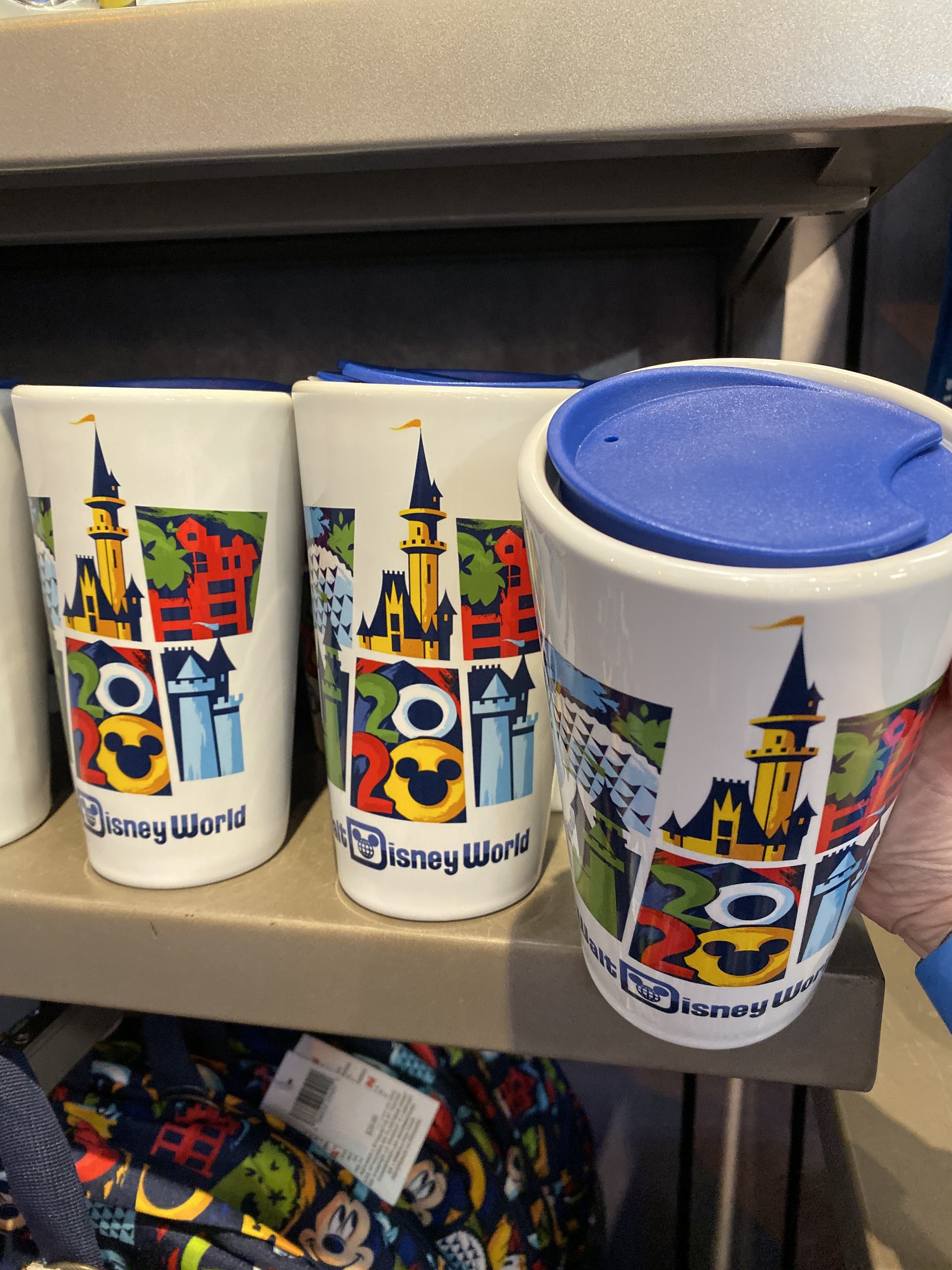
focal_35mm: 26
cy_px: 635
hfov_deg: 53.1
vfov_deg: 67.3
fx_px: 953
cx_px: 476
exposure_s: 1/60
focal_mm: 4.25
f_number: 1.8
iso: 500
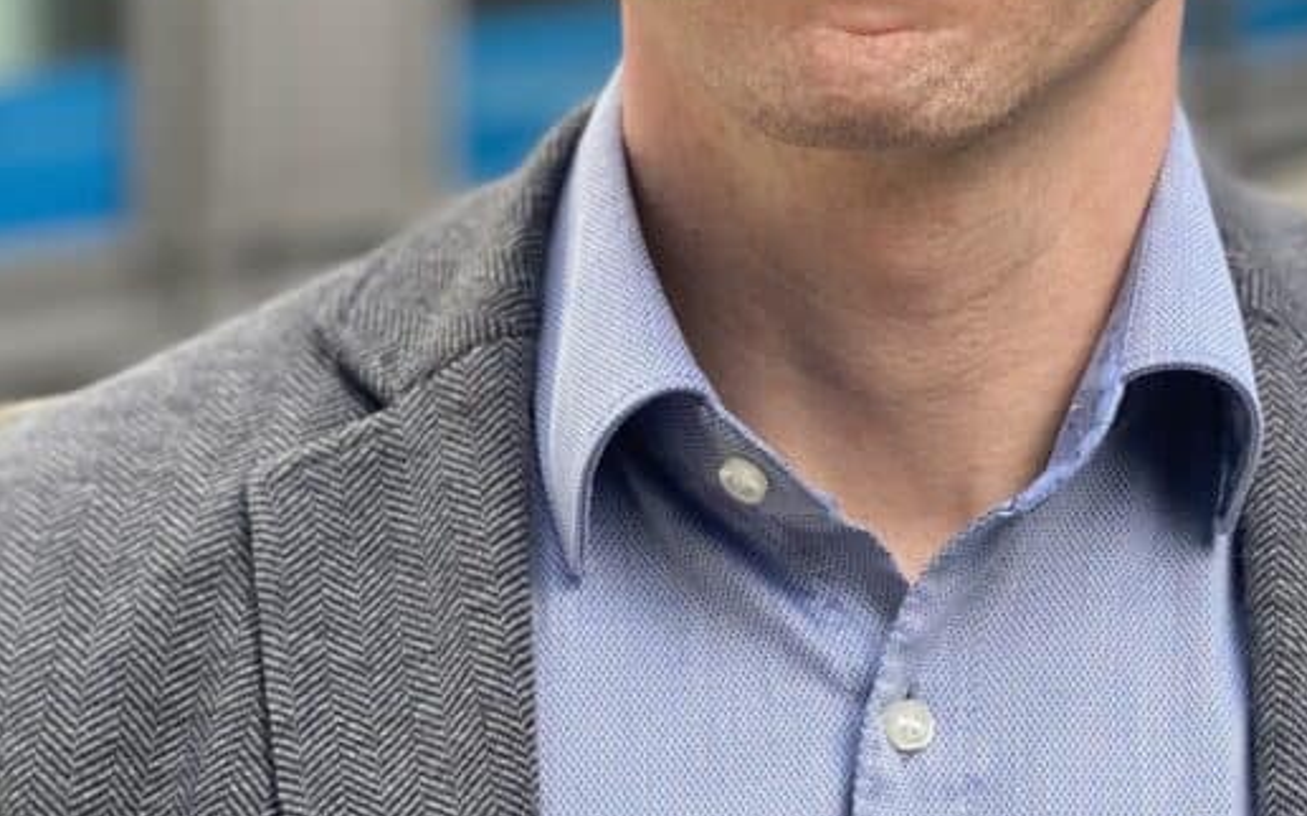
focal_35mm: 171
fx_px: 6088
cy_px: 167
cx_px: 947
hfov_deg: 12.2
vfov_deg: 7.7
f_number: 2
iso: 20
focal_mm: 6
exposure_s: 1/266
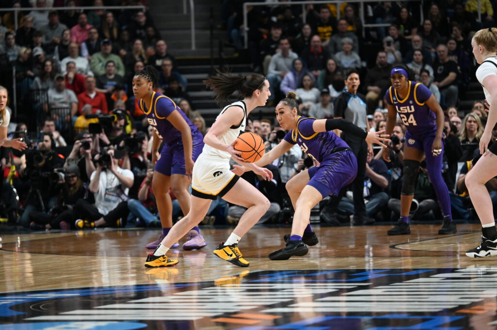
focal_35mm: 210
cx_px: 248
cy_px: 165
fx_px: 2897
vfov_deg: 6.5
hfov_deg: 9.8
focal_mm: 210
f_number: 5
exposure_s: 1/1250
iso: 6400
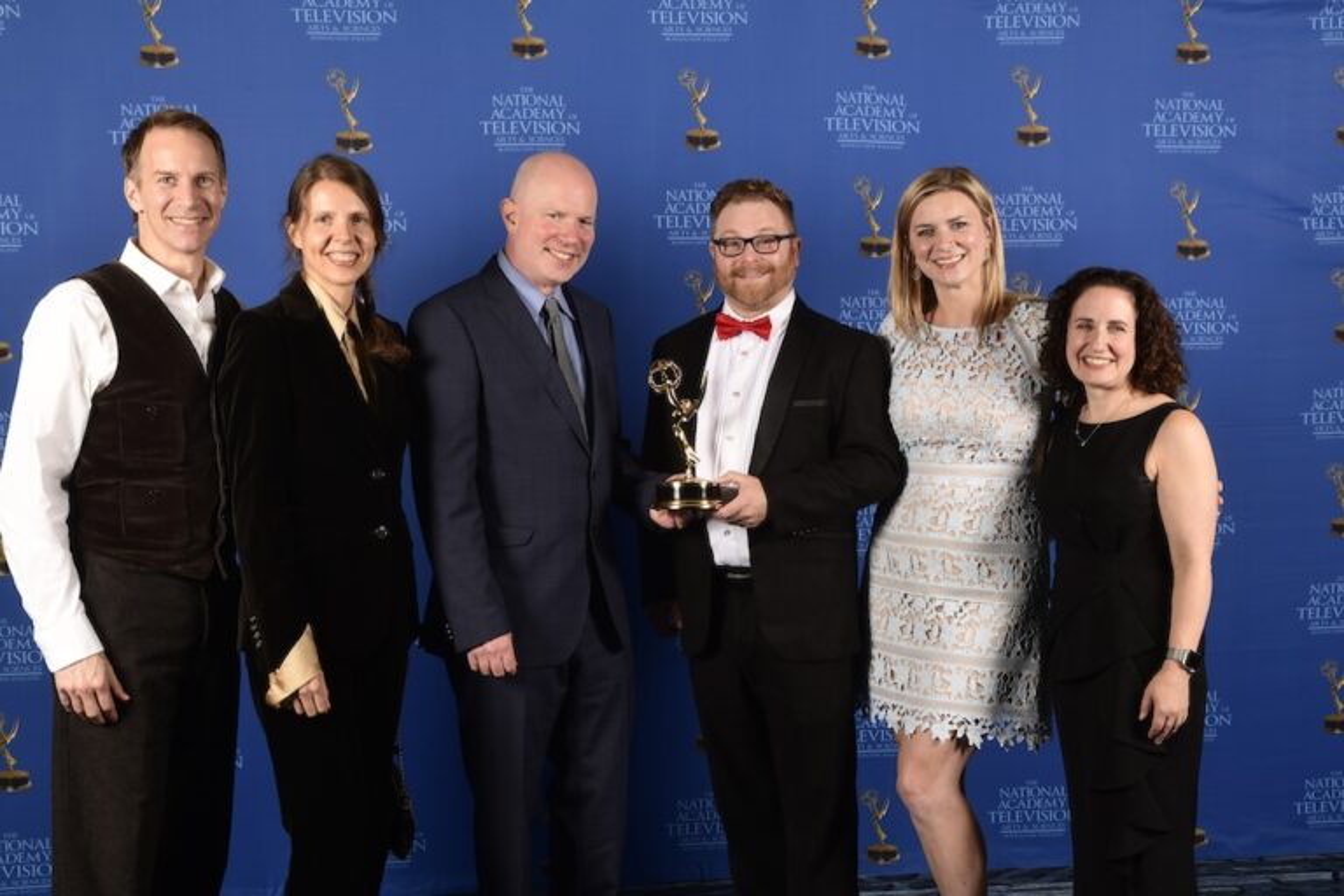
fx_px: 1867
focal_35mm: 50
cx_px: 672
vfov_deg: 27.0
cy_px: 448
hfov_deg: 39.6
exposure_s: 1/60
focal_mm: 50
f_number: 14
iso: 400
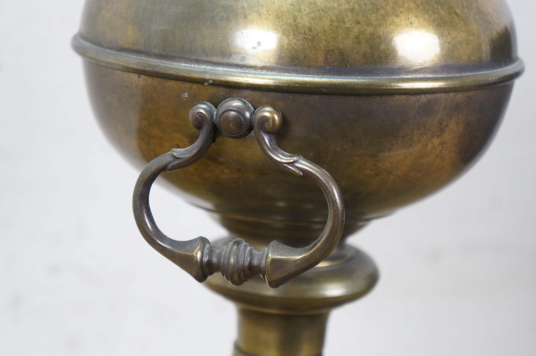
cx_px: 268
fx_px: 1227
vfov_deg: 16.5
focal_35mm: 82
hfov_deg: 24.6
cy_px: 178
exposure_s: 1/100
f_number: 5.6
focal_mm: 55
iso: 1600
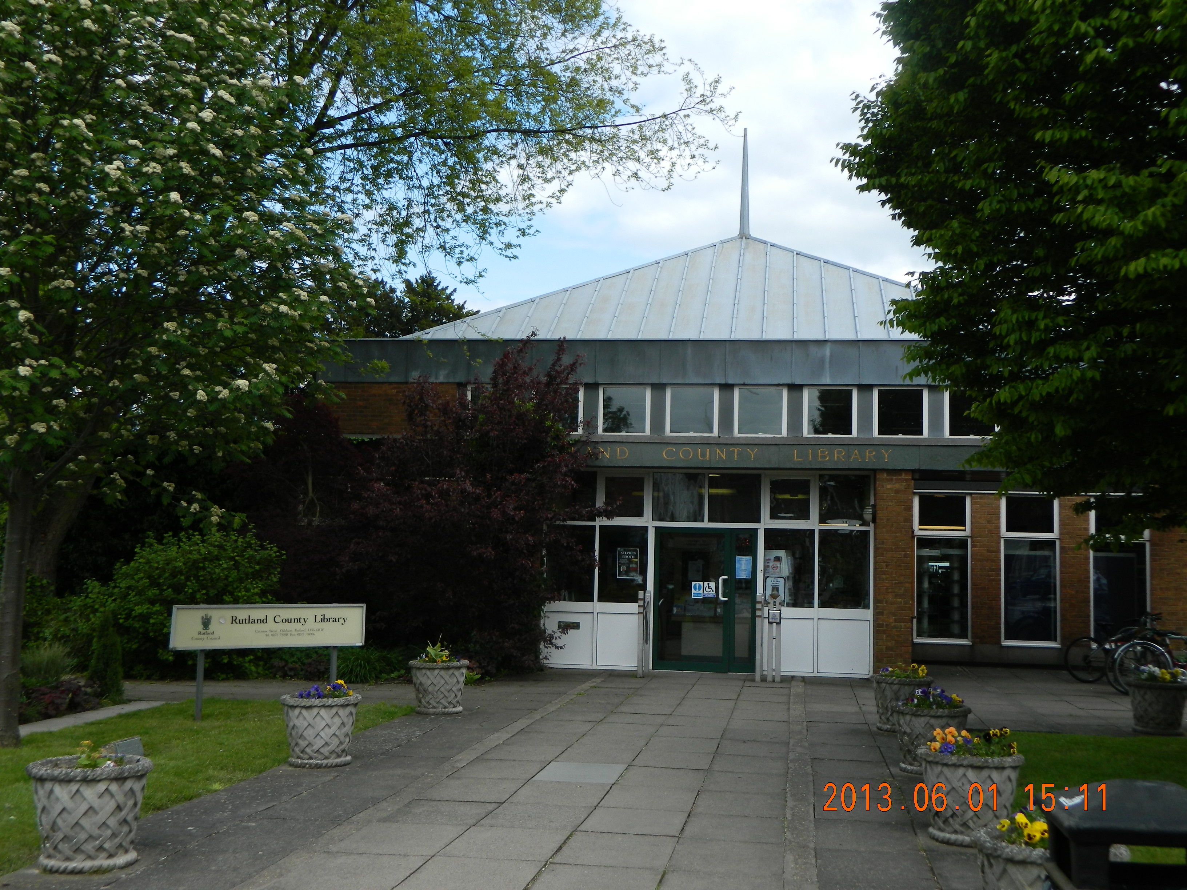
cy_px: 445
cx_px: 594
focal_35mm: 41
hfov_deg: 45.8
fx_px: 1406
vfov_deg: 35.1
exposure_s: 1/500
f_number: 3.5
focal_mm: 7.3
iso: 80
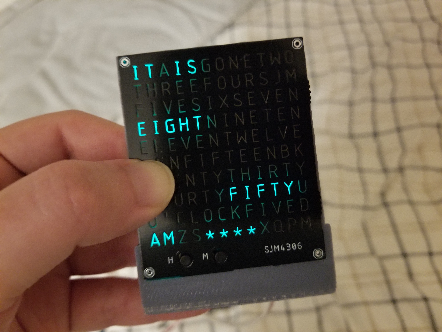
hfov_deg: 67.3
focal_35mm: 26
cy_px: 166
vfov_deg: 53.1
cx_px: 221
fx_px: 332
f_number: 1.7
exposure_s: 1/10
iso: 500
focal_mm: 4.25
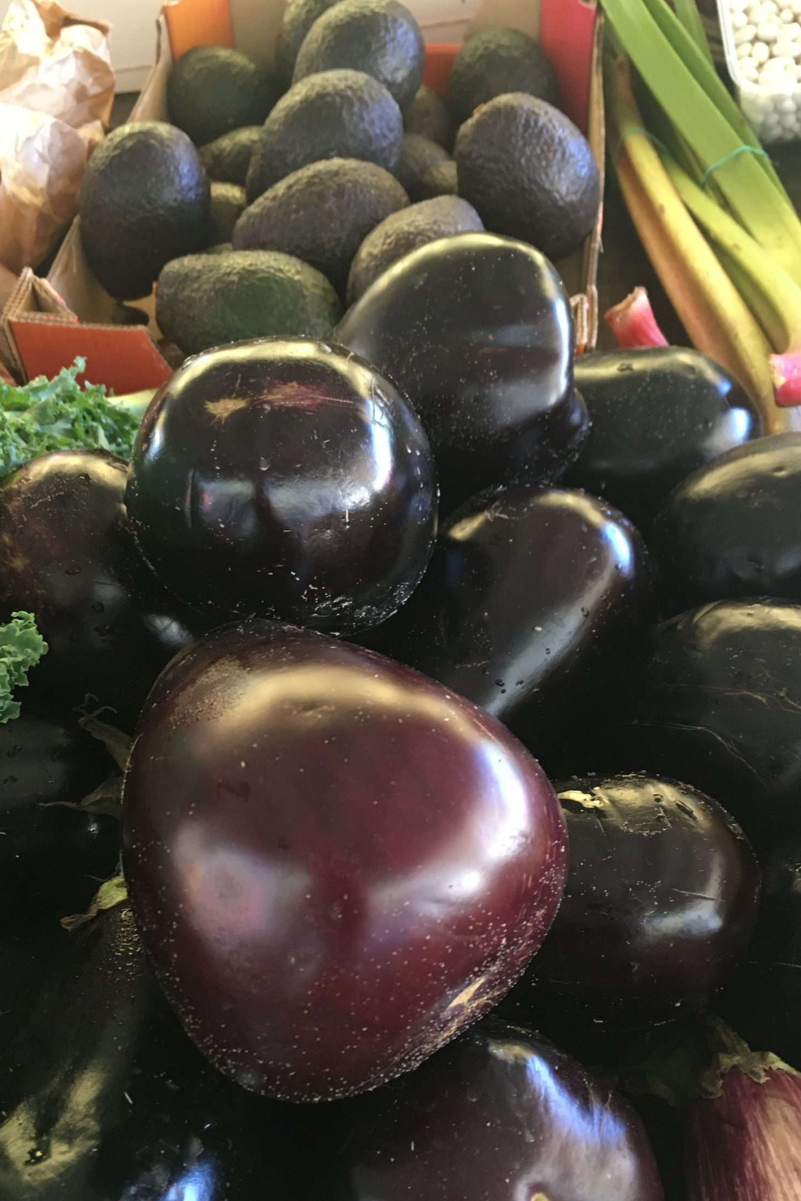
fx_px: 1168
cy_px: 670
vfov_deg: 54.3
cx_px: 372
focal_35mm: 35
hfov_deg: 37.8
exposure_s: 1/33
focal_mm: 4.15
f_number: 2.2
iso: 160
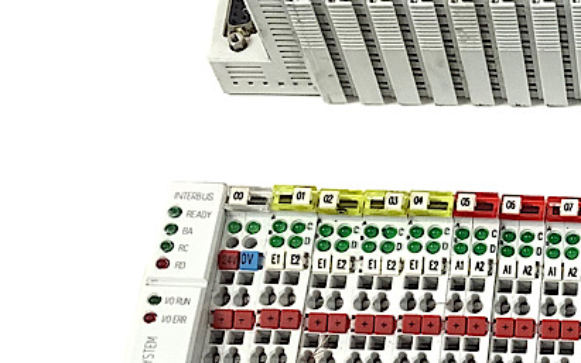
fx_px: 1504
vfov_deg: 13.8
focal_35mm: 95
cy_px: 191
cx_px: 689
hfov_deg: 20.5
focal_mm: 3.3
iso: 50
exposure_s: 1/50
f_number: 2.4
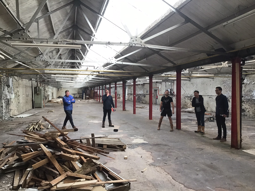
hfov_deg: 58.4
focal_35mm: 31
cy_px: 96
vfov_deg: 45.4
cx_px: 128
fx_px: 228
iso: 50
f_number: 2.4
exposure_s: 1/33
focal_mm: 3.3
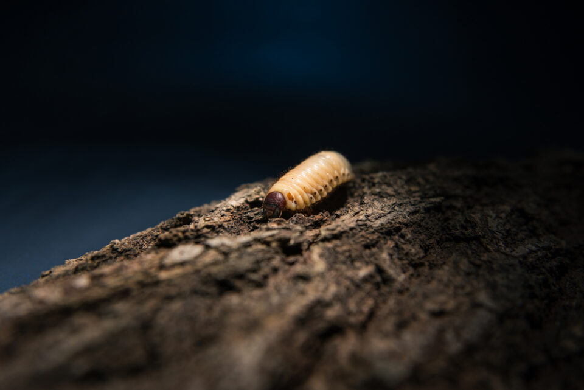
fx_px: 568
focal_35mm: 35
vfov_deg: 37.9
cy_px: 195
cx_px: 292
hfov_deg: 54.4
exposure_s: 1/800
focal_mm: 35
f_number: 4
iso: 200
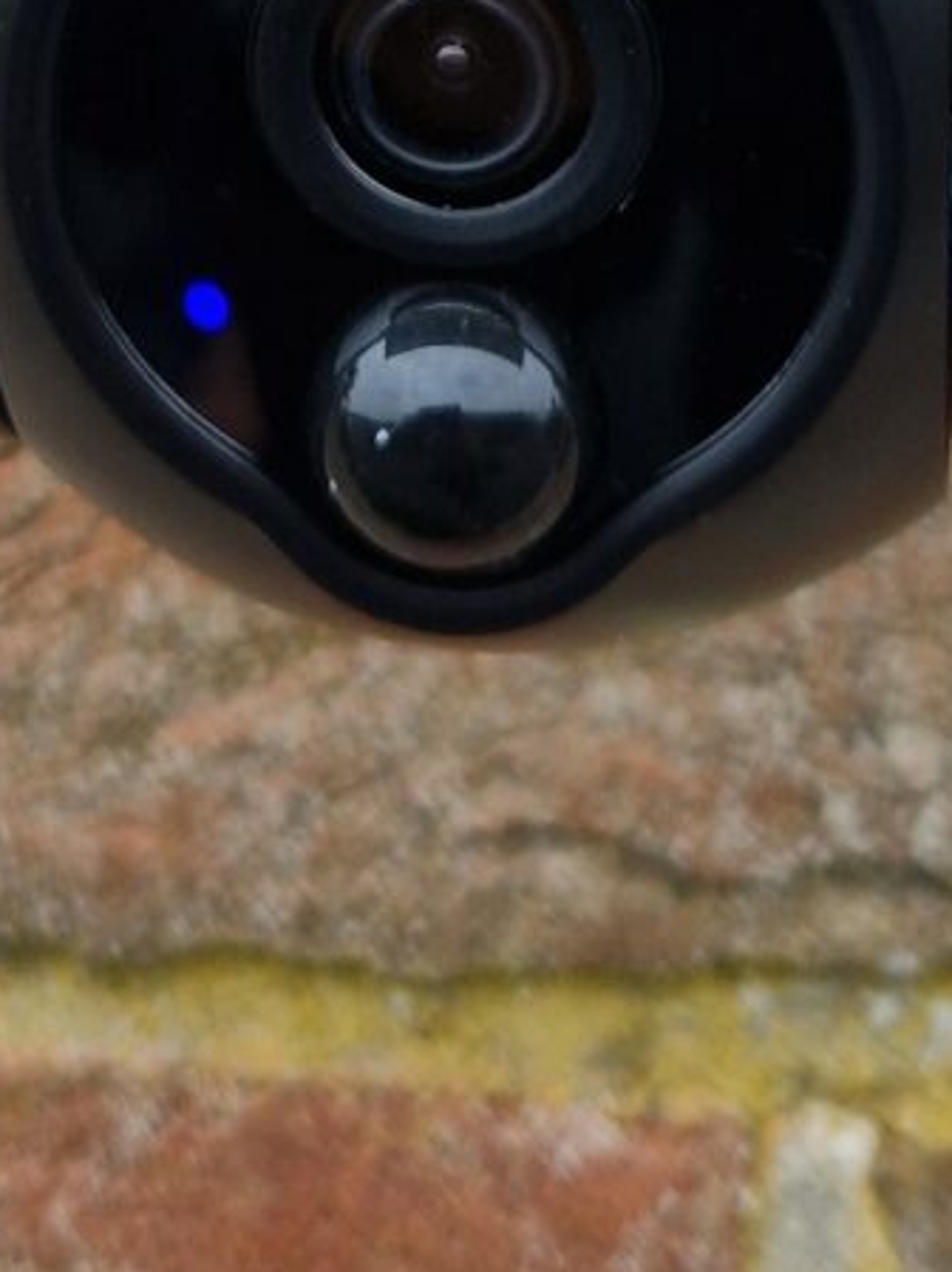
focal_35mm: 105
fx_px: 3856
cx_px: 465
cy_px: -513
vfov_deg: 17.3
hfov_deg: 14.1
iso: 50
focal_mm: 5.4
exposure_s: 1/664
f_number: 1.8
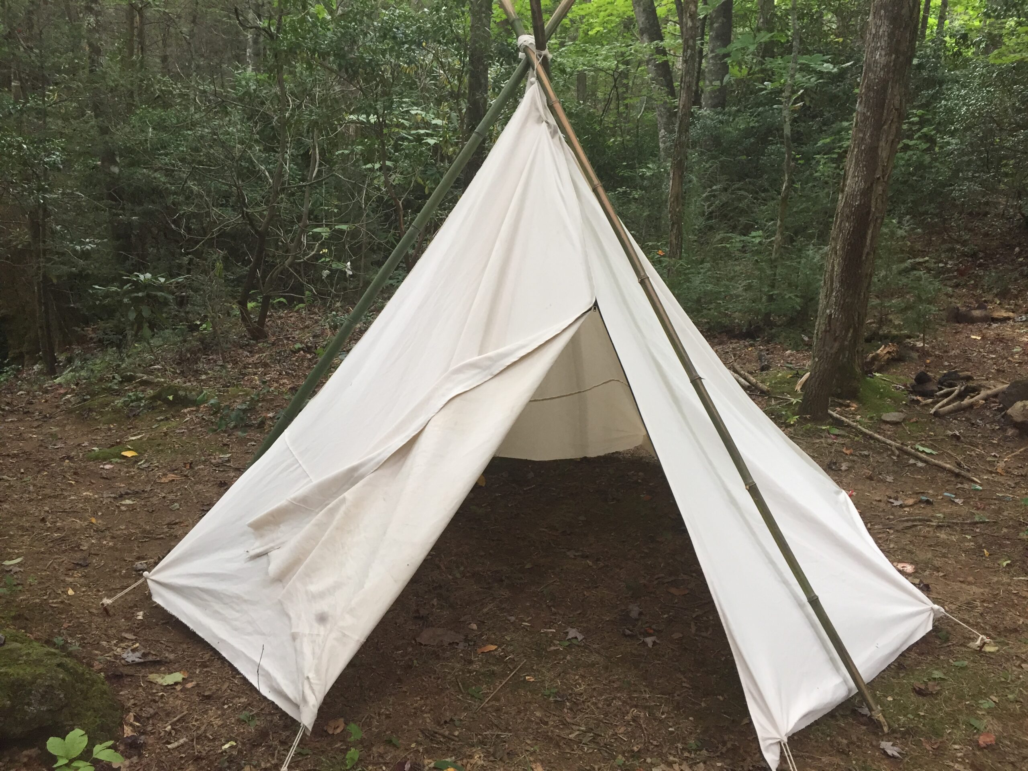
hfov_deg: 61.7
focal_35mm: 29
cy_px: 386
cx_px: 514
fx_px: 861
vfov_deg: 48.2
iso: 32
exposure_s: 1/30
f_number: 2.2
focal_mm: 4.15
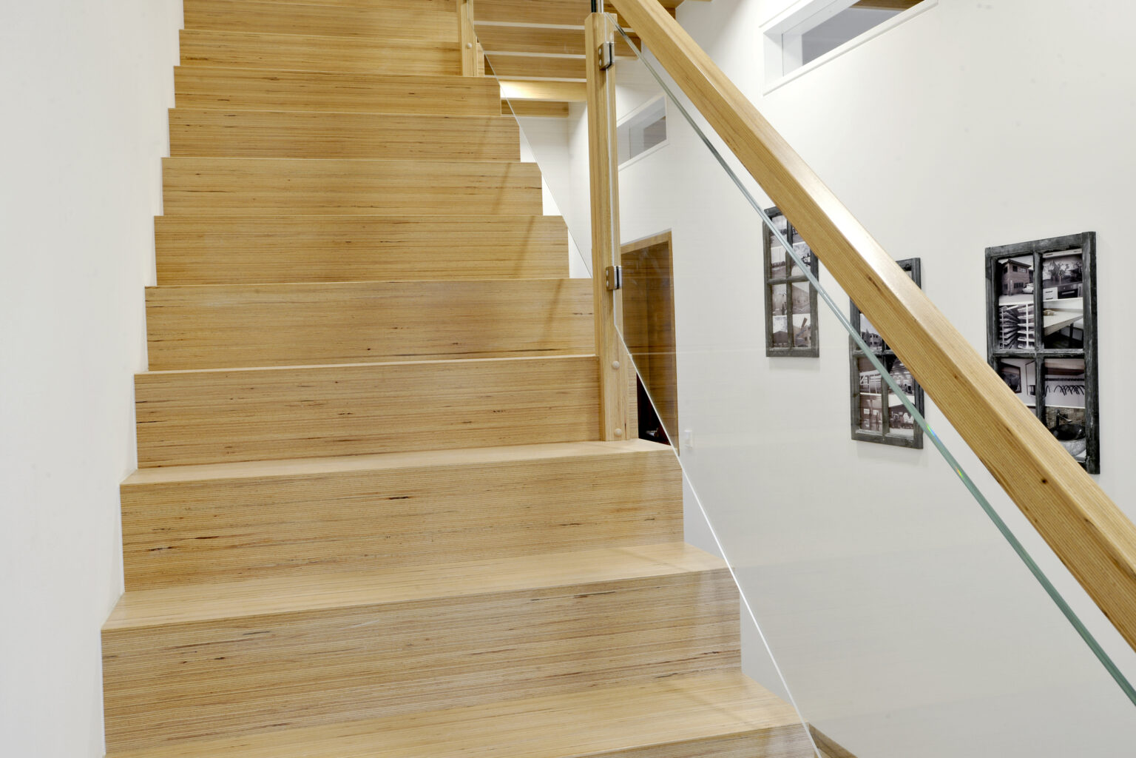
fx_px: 1104
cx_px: 568
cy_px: 379
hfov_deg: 54.4
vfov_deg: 37.9
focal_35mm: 35
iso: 160
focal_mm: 35
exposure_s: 1
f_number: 13
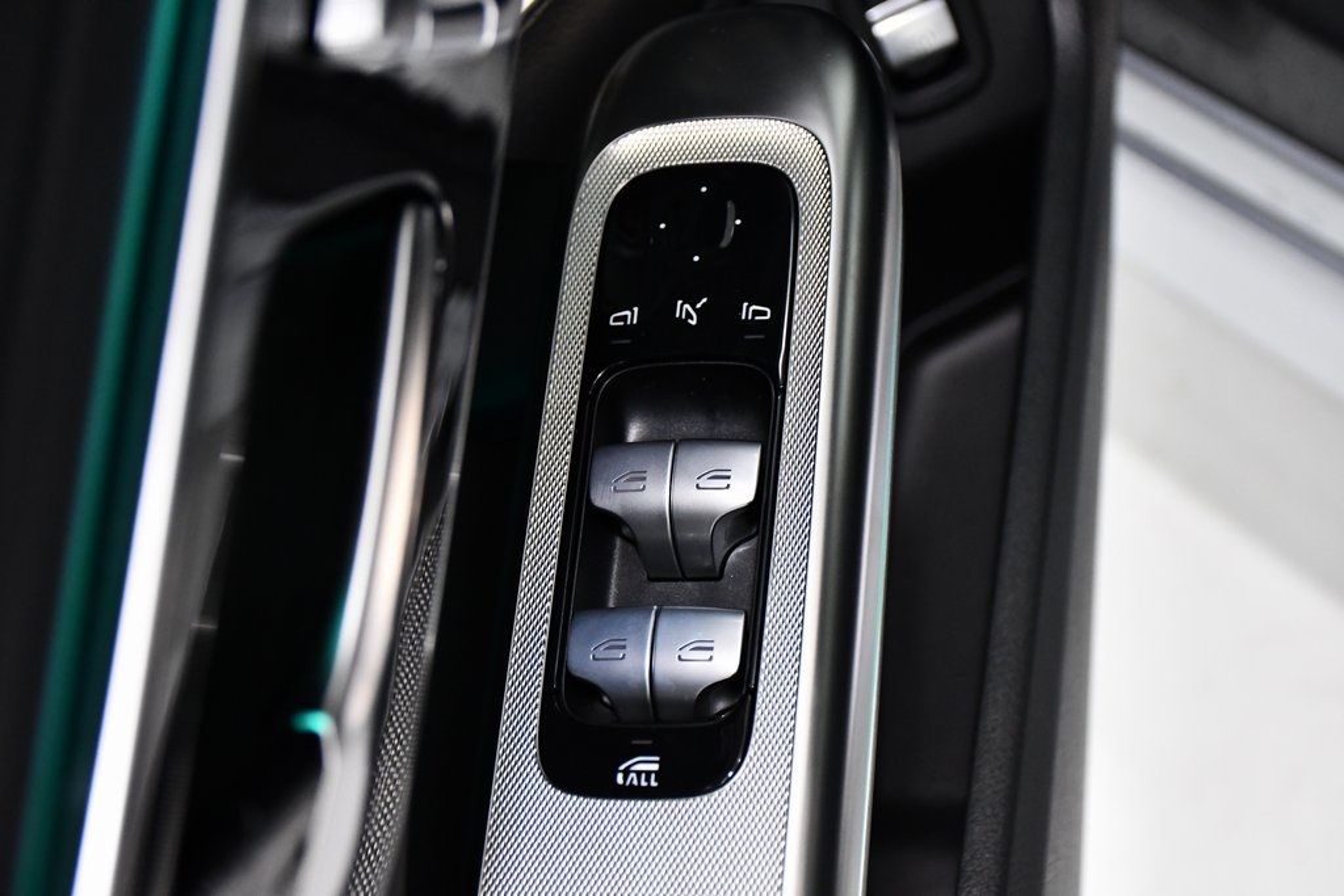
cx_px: 672
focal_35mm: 67
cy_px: 448
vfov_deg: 20.3
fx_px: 2502
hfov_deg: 30.1
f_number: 4.5
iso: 2800
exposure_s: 1/125
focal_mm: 45
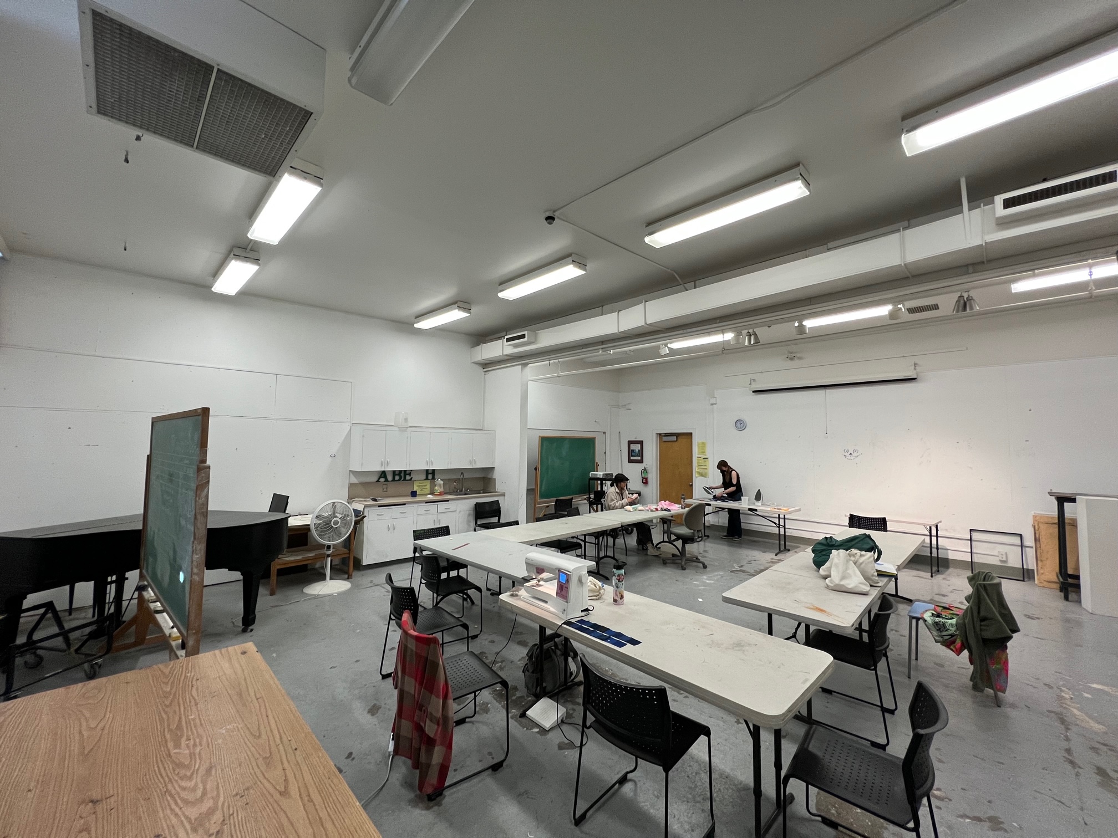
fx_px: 420
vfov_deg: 89.9
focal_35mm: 13
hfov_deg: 106.2
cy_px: 419
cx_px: 559
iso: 160
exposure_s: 1/120
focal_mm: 1.57
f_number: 1.8
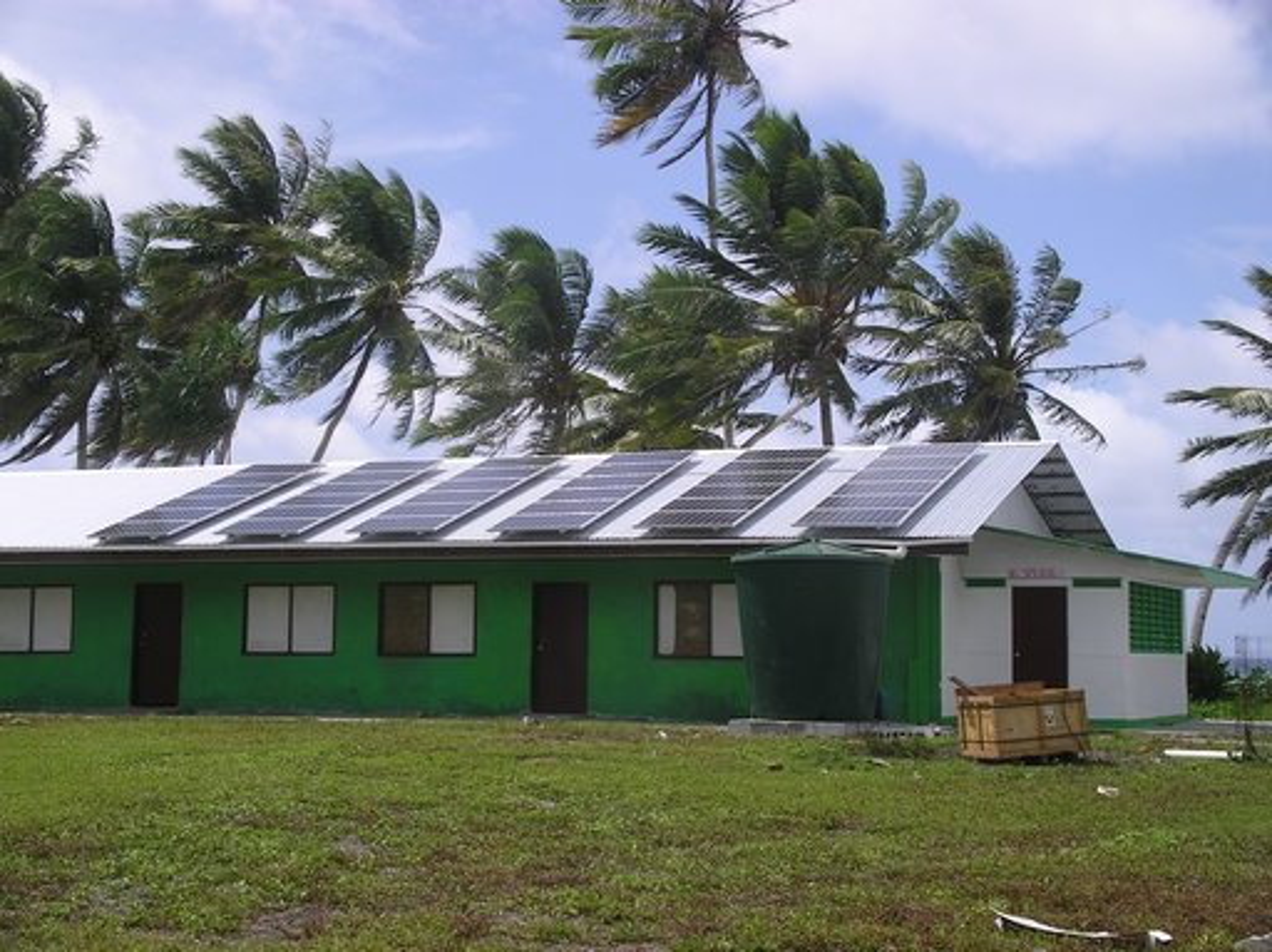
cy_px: 476
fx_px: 2276
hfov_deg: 31.2
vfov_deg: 23.6
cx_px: 636
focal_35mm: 62
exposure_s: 1/516
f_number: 6
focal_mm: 12.8
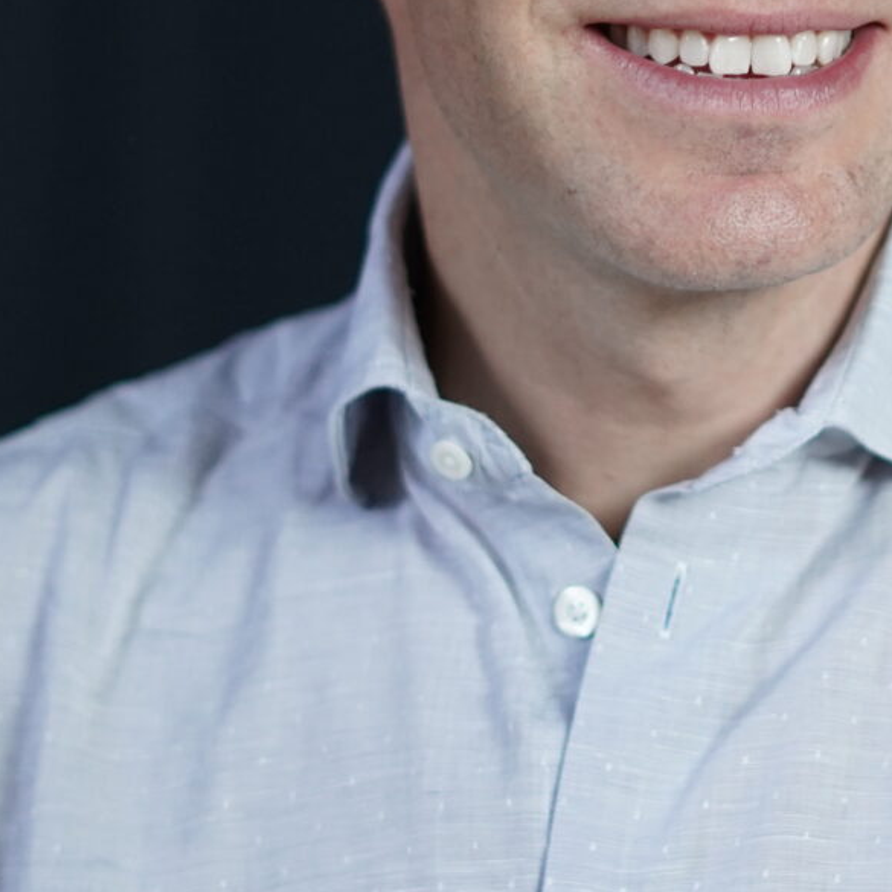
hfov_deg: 9.3
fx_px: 5423
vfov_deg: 9.3
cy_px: -34
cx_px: 1016
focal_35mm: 186
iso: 1250
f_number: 1.8
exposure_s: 1/60
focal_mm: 50
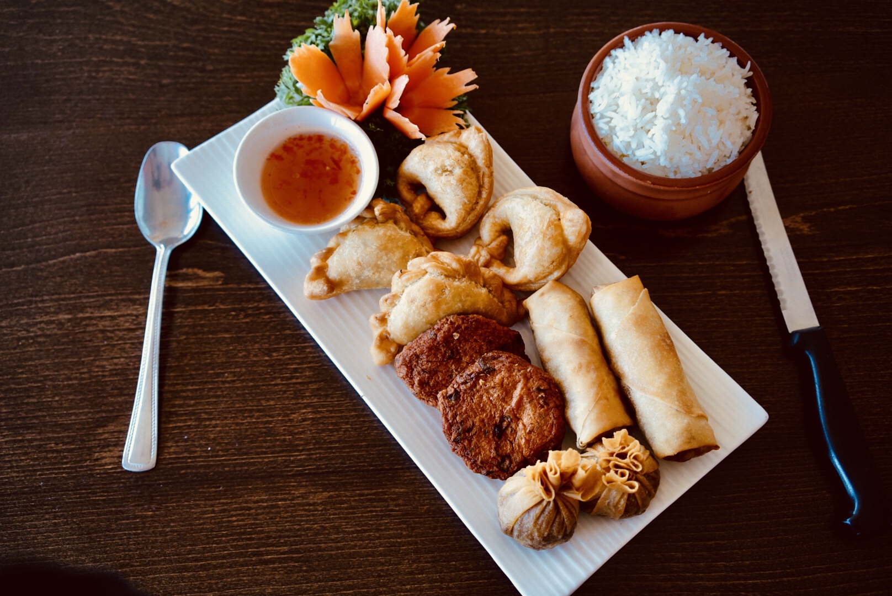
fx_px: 868
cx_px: 446
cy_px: 298
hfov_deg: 54.4
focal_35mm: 35
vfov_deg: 37.9
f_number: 4.5
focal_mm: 35
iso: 800
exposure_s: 1/125
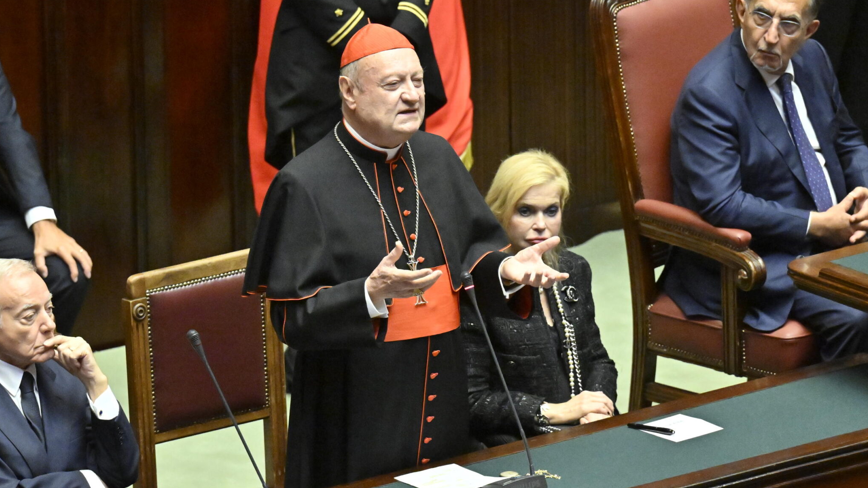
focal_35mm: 393
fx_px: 9045
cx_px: 401
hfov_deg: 5.5
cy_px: 264
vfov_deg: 3.1
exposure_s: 1/320
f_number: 3.5
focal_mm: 200
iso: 5000
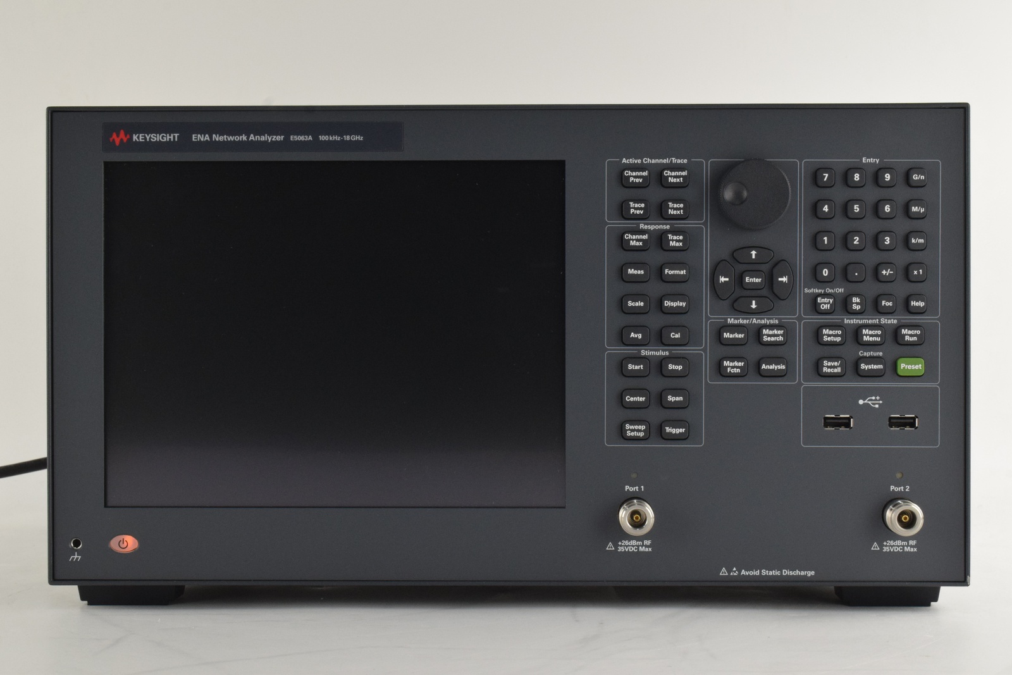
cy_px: 338
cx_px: 506
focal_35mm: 68
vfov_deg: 20.2
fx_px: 1898
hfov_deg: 29.9
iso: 1600
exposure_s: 1/60
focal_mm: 45
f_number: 18
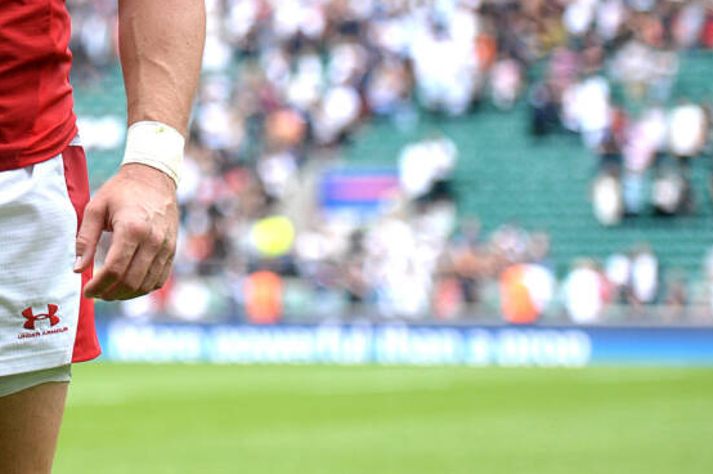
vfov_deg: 5.6
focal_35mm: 245
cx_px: -169
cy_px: -82
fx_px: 4847
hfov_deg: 8.3
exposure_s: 1/1600
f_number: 2.8
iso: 400
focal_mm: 98
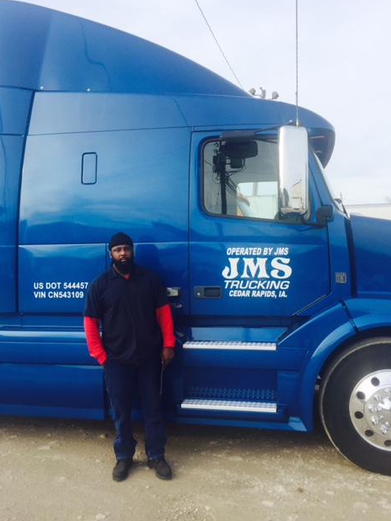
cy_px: 253
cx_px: 200
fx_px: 452
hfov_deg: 46.8
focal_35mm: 30
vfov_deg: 60.0
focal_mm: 4.15
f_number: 2.2
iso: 32
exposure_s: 1/920
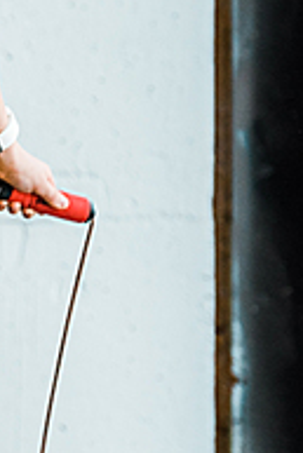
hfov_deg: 4.1
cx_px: -235
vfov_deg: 6.2
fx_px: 4196
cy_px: 74
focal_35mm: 333
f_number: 2.8
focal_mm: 86
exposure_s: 1/200
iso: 500
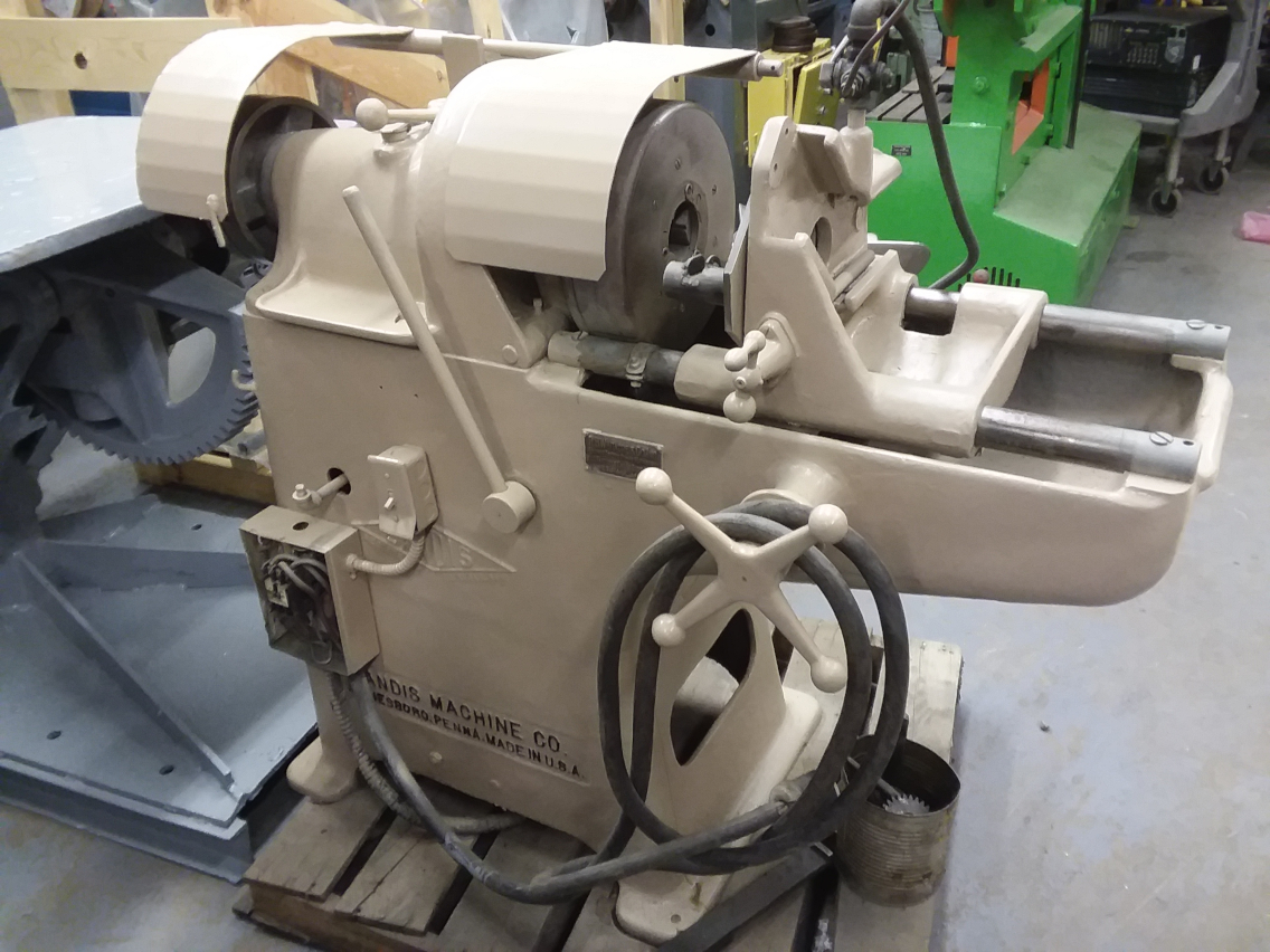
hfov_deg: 61.7
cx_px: 635
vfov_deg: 48.2
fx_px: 1064
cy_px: 476
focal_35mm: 29
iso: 160
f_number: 1.9
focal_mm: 2.47
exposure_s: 1/17
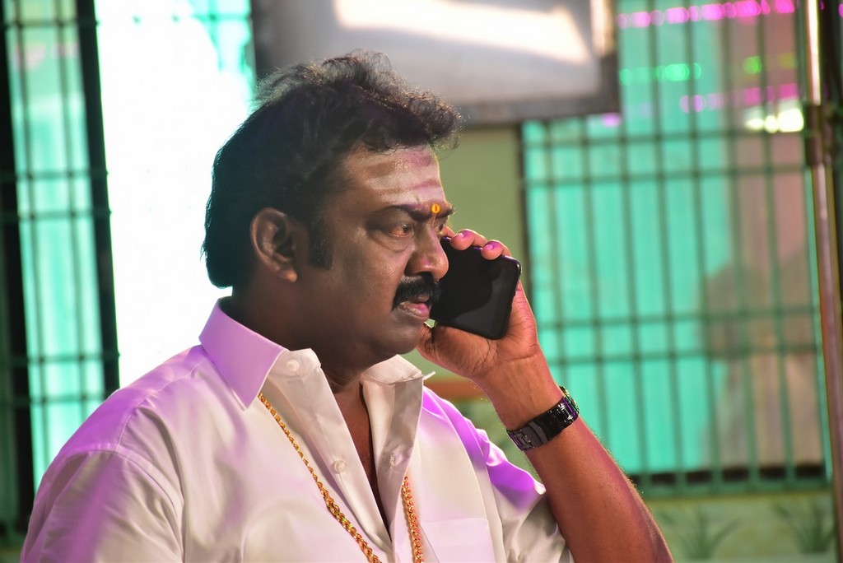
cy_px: 282
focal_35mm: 210
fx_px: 4920
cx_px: 422
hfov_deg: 9.8
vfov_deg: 6.6
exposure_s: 1/13
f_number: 5.6
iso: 800
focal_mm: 140
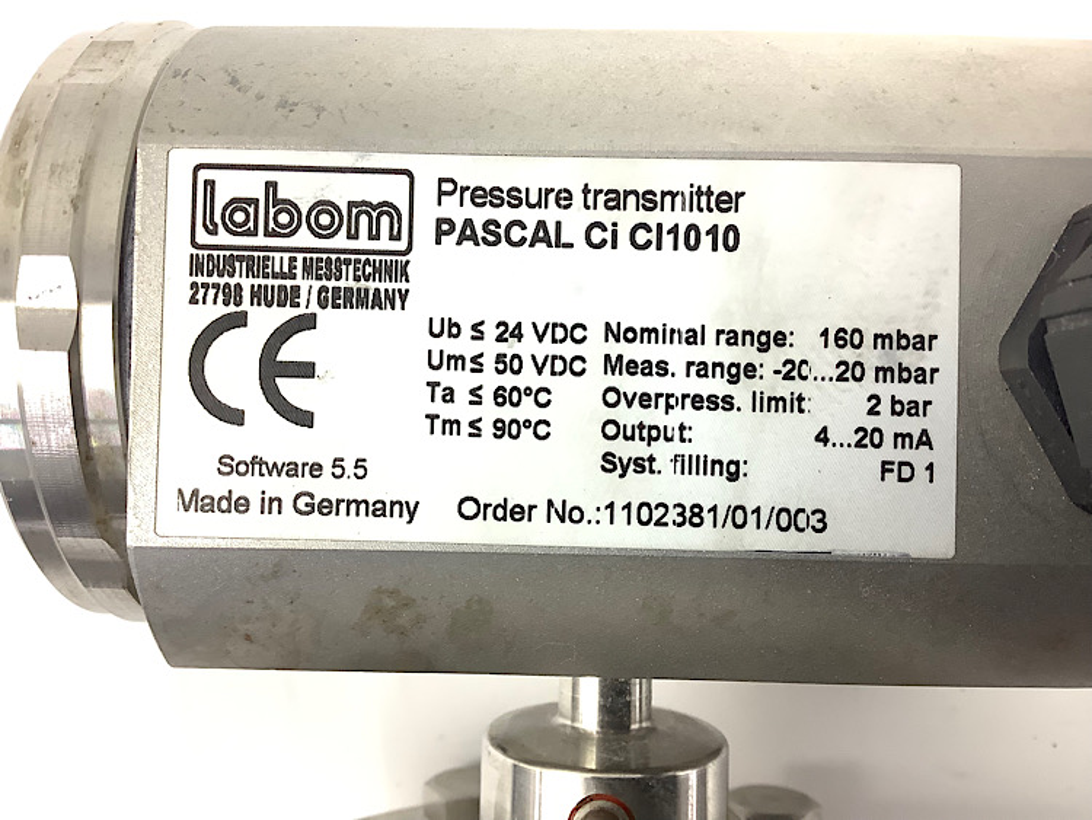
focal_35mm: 31
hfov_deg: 58.3
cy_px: 410
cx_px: 546
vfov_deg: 45.5
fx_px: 978
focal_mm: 3.3
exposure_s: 1/50
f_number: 2.4
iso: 160
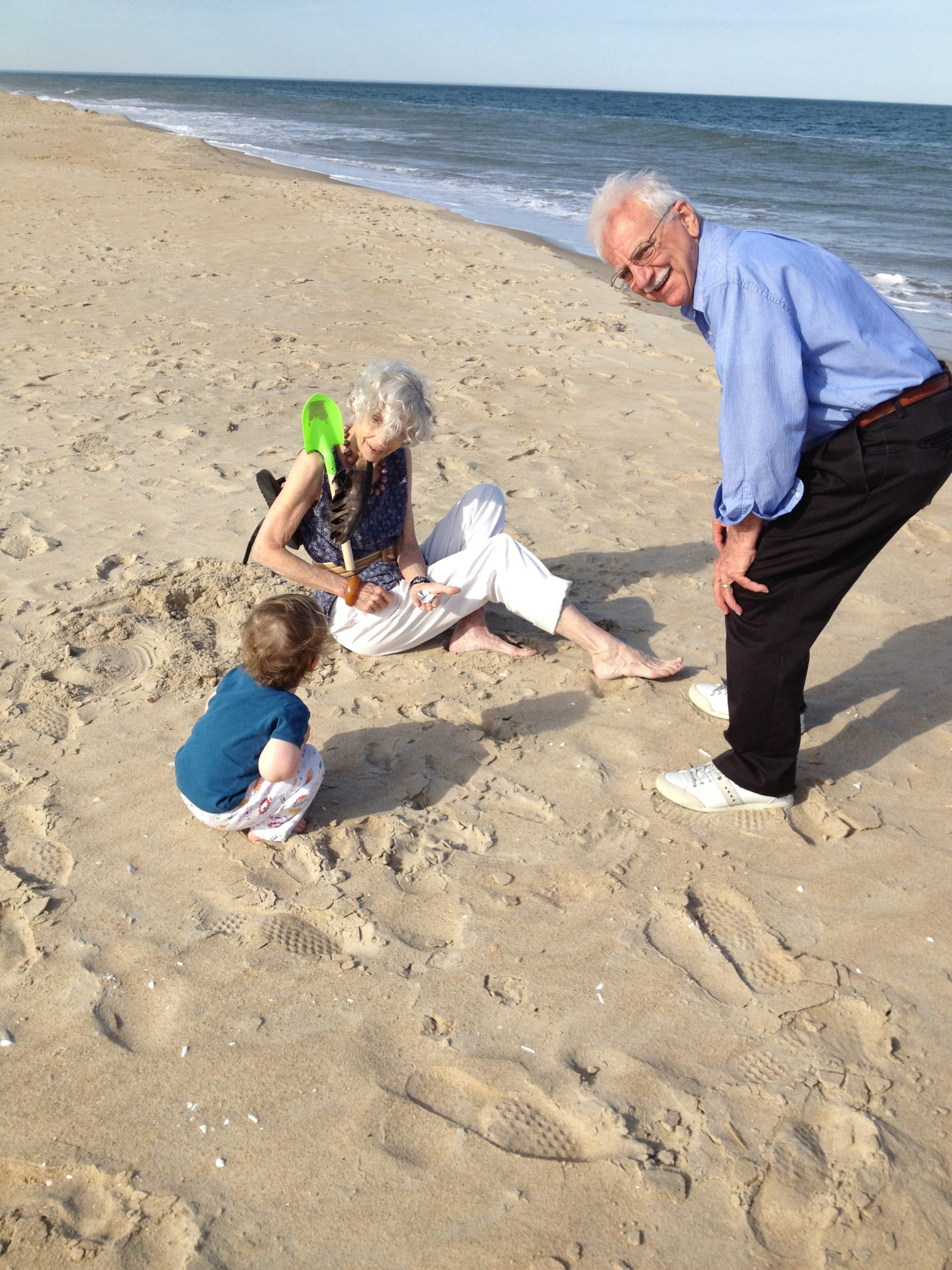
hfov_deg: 40.7
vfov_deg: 52.6
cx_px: 476
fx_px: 1283
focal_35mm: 35
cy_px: 635
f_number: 2.4
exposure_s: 1/1623
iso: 64
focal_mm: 4.28
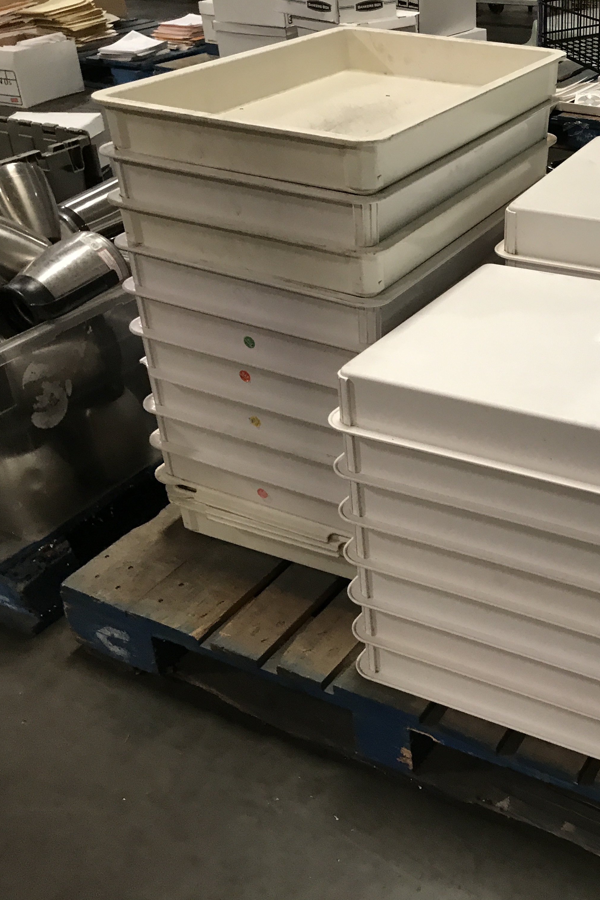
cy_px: 450
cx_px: 515
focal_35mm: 39
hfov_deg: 32.8
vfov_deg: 49.6
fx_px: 975
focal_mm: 3.99
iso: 50
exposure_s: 1/15
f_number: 1.8
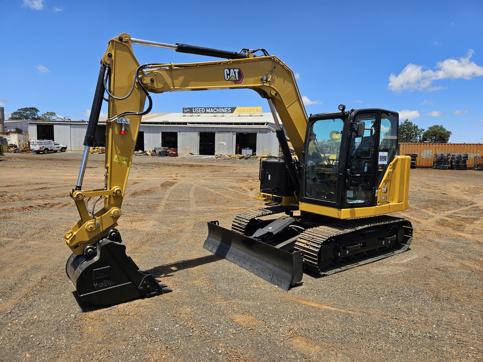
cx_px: 242
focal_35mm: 23
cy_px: 181
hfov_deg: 73.9
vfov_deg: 58.9
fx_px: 321
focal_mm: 5.4
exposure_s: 1/1751
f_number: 1.8
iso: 25
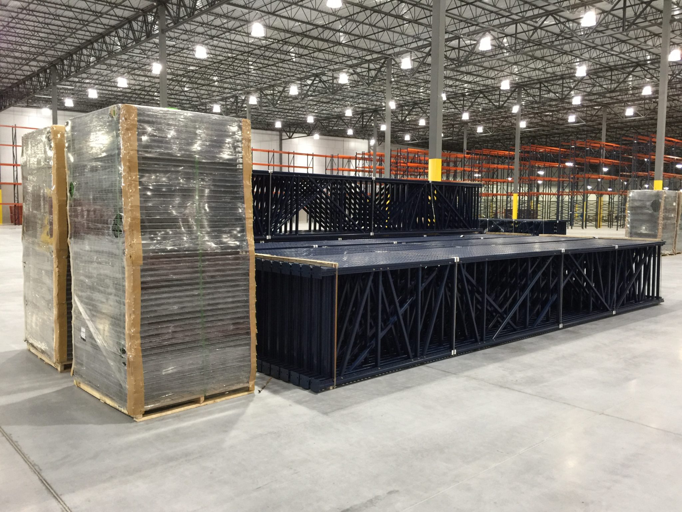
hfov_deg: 61.7
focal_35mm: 29
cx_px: 341
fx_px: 571
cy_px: 256
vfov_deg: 48.2
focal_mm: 4.15
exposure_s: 1/15
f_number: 2.2
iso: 100
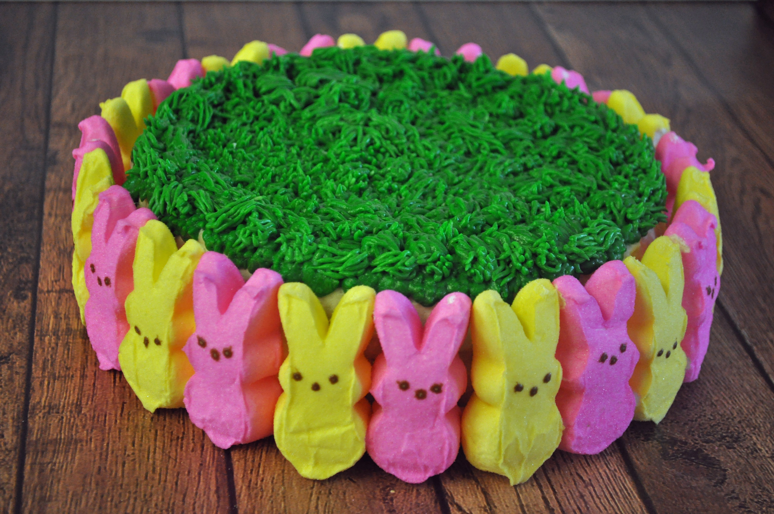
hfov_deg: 27.0
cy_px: 257
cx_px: 387
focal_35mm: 75
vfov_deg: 18.1
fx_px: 1611
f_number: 5.6
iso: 1250
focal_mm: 50
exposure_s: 1/30
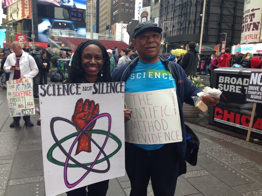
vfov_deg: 42.9
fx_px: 250
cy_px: 98
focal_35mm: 33
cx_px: 131
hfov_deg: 55.4
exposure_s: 1/120
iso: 50
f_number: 2.4
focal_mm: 4.12
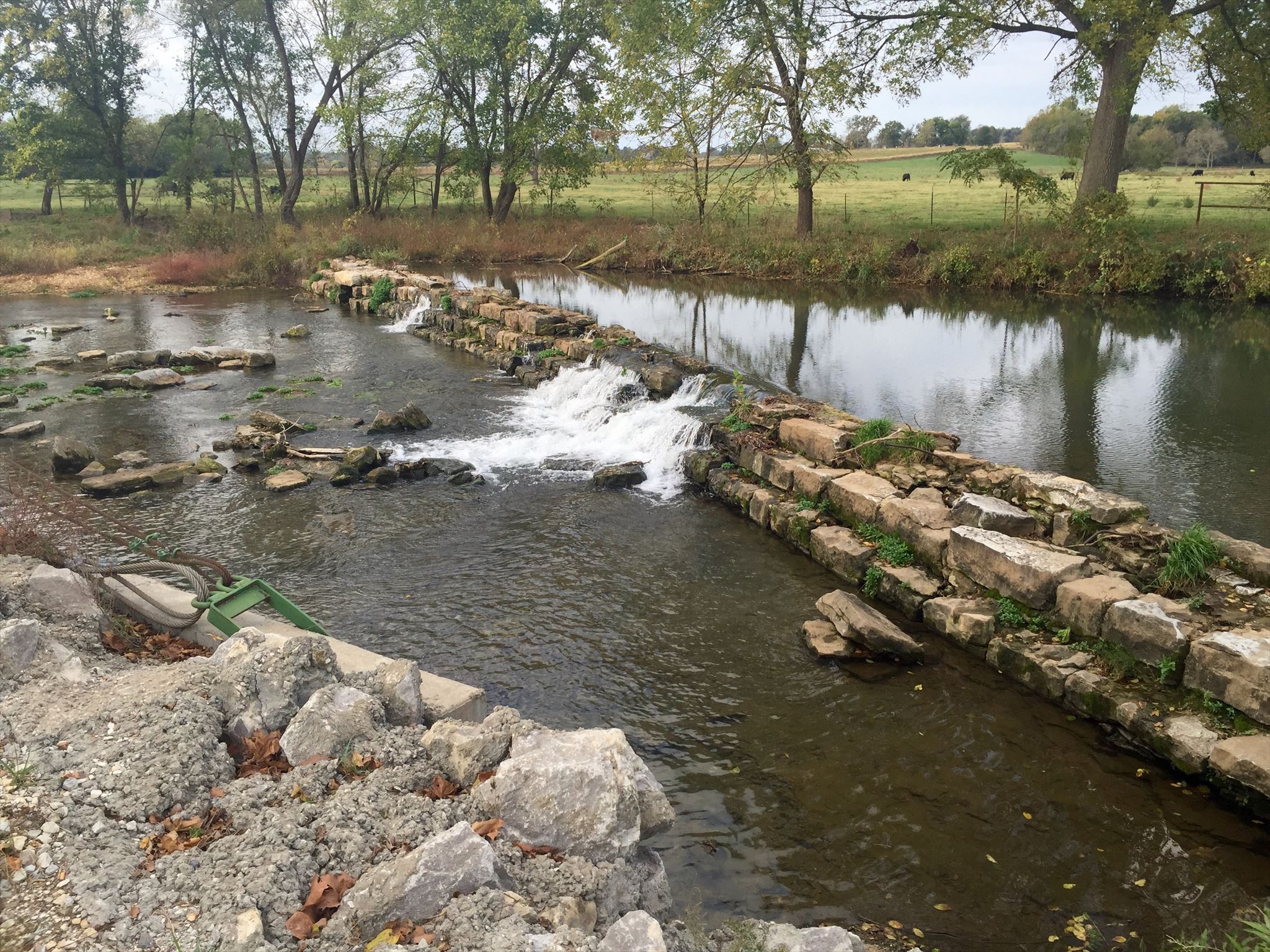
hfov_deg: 61.7
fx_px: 1064
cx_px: 635
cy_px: 476
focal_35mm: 29
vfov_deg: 48.2
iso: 32
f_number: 2.2
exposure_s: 1/324
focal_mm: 4.15
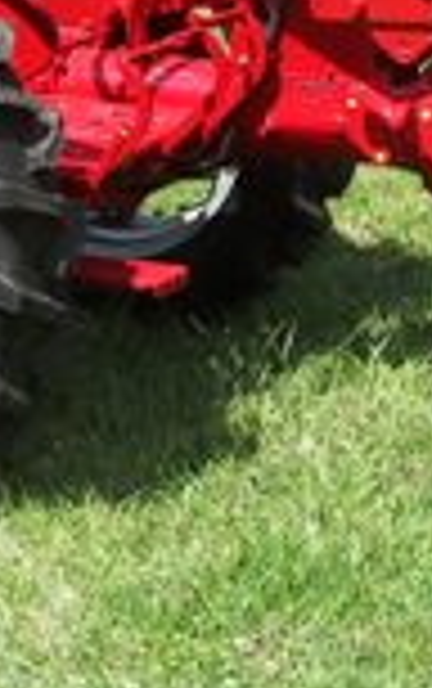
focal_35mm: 146
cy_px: 117
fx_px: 2743
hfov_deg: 9.0
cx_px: 338
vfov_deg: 14.2
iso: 50
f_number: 2.8
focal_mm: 7.8
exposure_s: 1/400
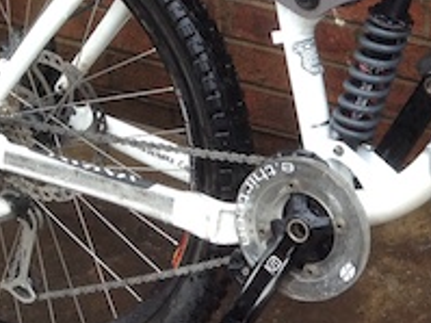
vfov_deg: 10.5
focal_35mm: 141
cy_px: 141
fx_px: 1755
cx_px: 632
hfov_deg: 13.3
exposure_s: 1/225
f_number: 2.4
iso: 50
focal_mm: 4.28
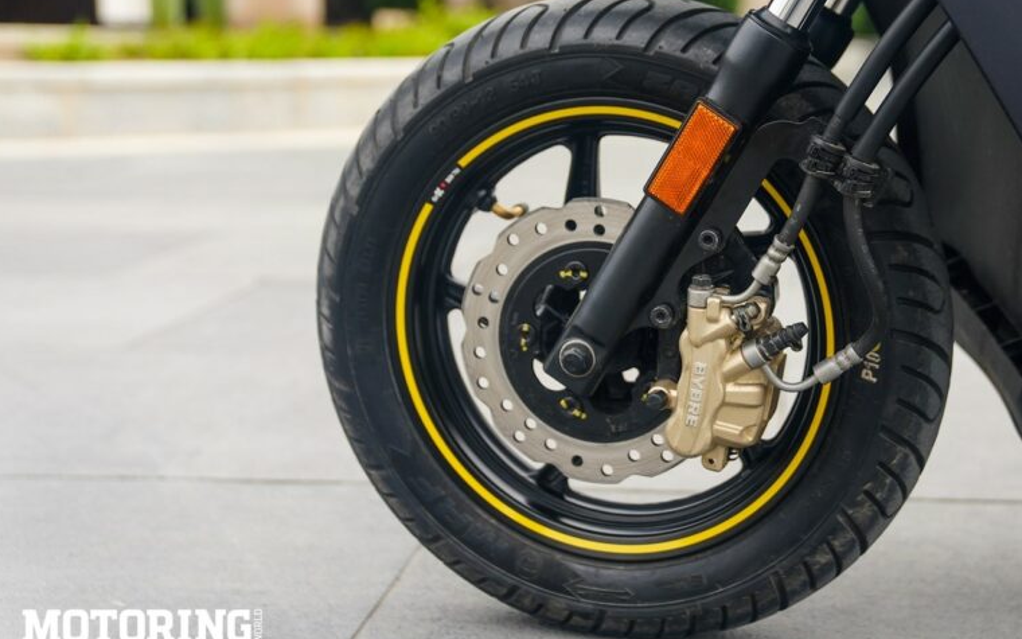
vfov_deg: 23.0
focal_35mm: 56
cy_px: 206
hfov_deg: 35.9
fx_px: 1560
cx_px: 676
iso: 200
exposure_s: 1/640
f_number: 2.8
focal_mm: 41
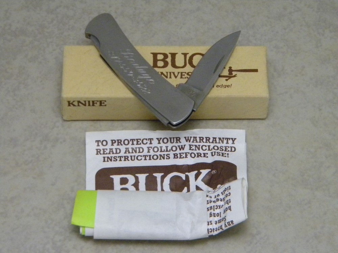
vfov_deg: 14.1
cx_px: 169
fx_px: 1025
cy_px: 126
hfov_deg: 18.7
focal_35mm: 105
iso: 800
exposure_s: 1/75.7
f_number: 4.7
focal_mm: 19
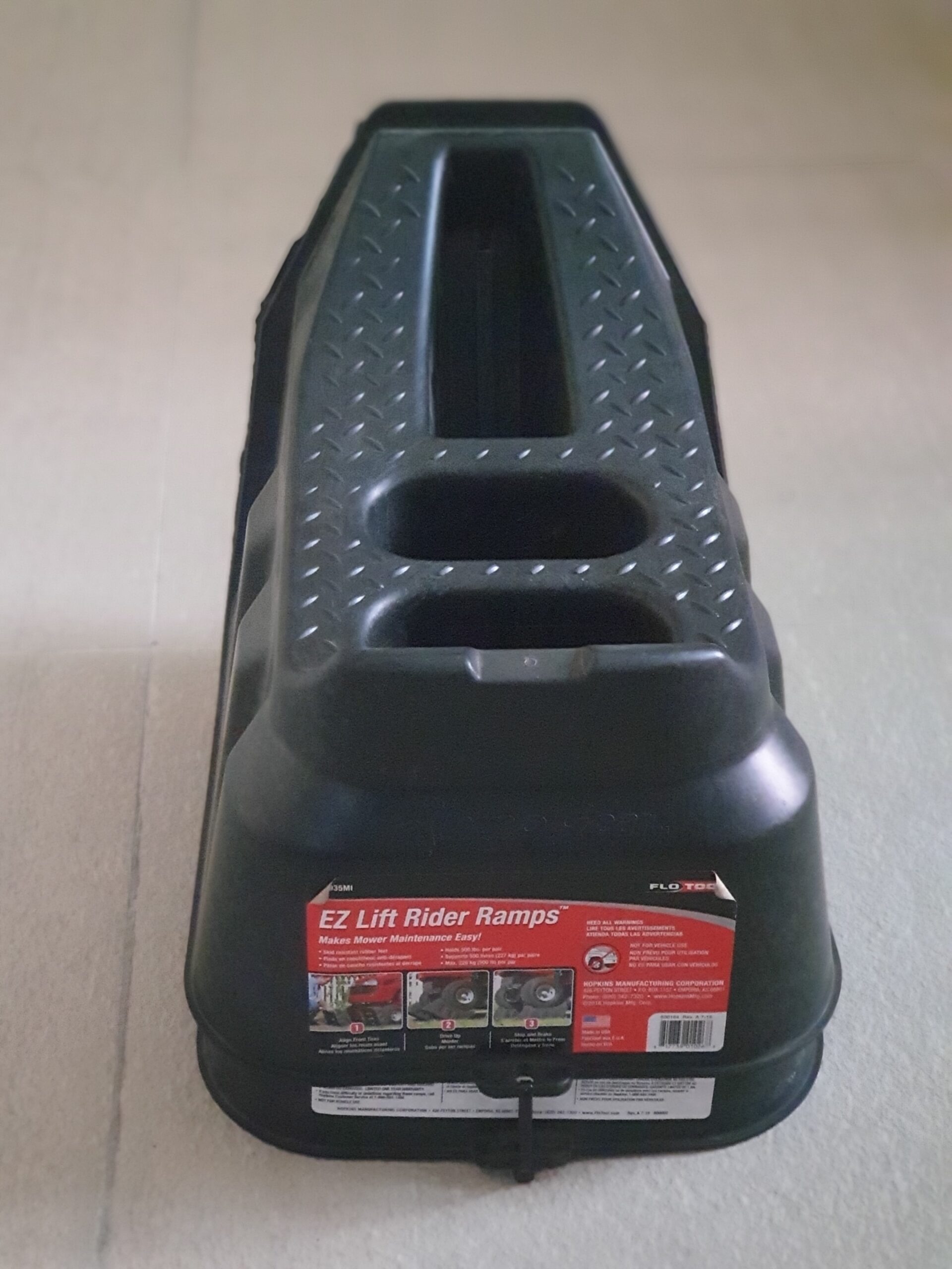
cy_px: 634
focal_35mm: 52
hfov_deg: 28.0
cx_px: 476
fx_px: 1907
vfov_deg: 36.8
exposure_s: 1/17
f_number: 2.4
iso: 1600
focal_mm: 6
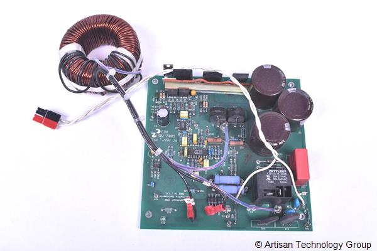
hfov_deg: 53.1
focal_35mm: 36
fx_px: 377
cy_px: 126
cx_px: 188
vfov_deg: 36.9
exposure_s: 1/200
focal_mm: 24
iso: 200
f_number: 10
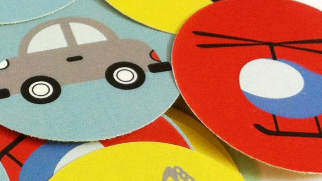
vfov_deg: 10.0
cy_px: 123
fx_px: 1033
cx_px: 6
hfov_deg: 17.3
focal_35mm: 121
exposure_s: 1/30
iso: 80
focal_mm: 3.85
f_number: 2.8
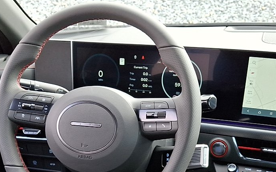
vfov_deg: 19.4
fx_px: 459
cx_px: 148
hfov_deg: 33.5
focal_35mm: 61
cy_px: 233
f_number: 1.8
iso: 28
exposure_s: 1/120
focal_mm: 4.69
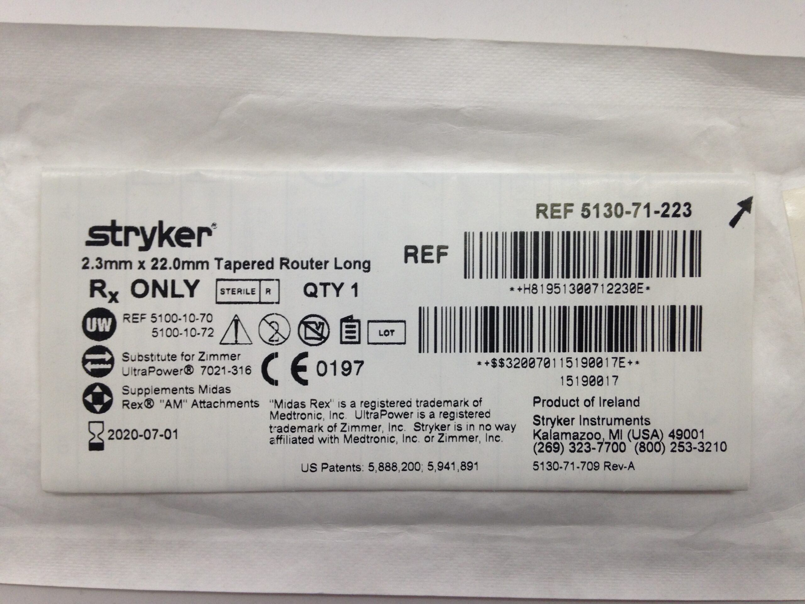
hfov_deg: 55.4
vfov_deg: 42.9
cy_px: 302
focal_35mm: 33
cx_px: 402
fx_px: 767
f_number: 2.4
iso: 64
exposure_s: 1/60
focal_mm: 4.12
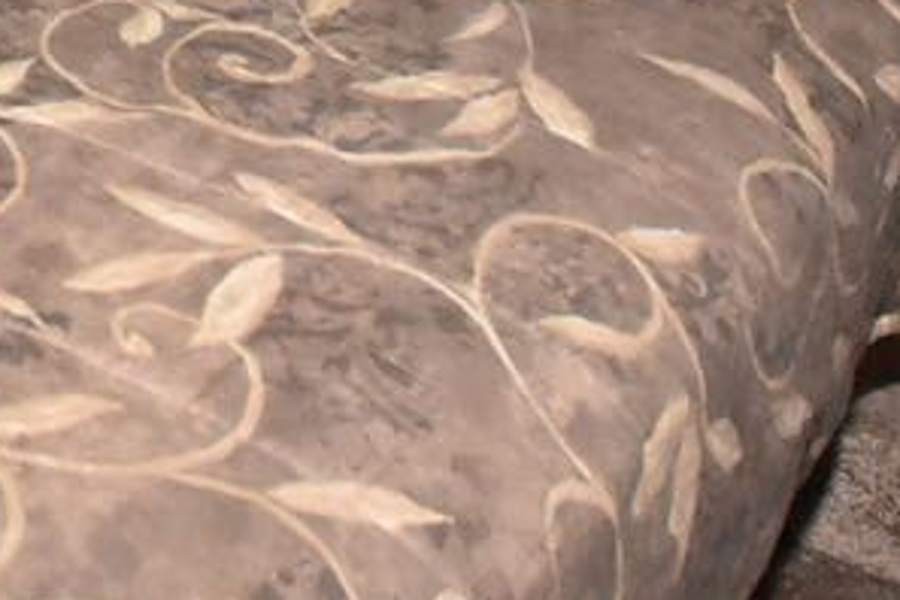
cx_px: -564
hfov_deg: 18.8
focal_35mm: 91
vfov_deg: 13.4
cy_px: -497
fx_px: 2275
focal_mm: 10
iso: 4500
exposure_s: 1/60
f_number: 4.5
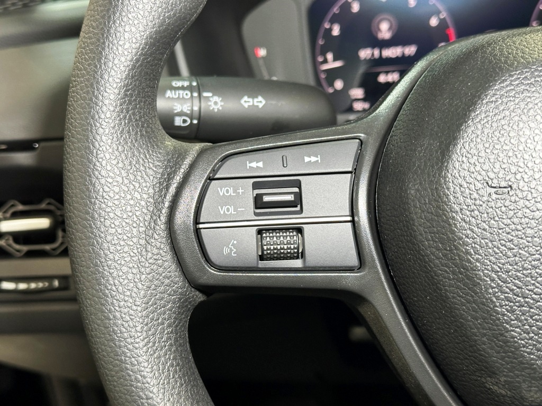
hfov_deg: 39.7
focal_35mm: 48
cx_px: 271
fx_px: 752
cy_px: 203
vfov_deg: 30.3
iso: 320
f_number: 1.78
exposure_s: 1/40
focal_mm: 6.86
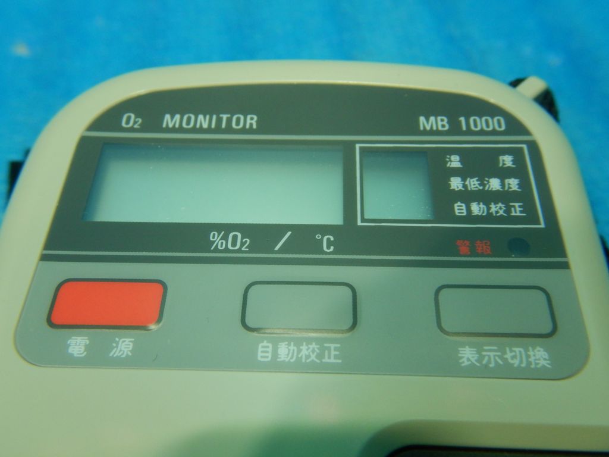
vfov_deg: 41.8
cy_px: 228
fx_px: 598
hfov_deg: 54.0
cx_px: 304
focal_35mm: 34
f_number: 4.2
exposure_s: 1/15
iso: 400
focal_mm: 6.1
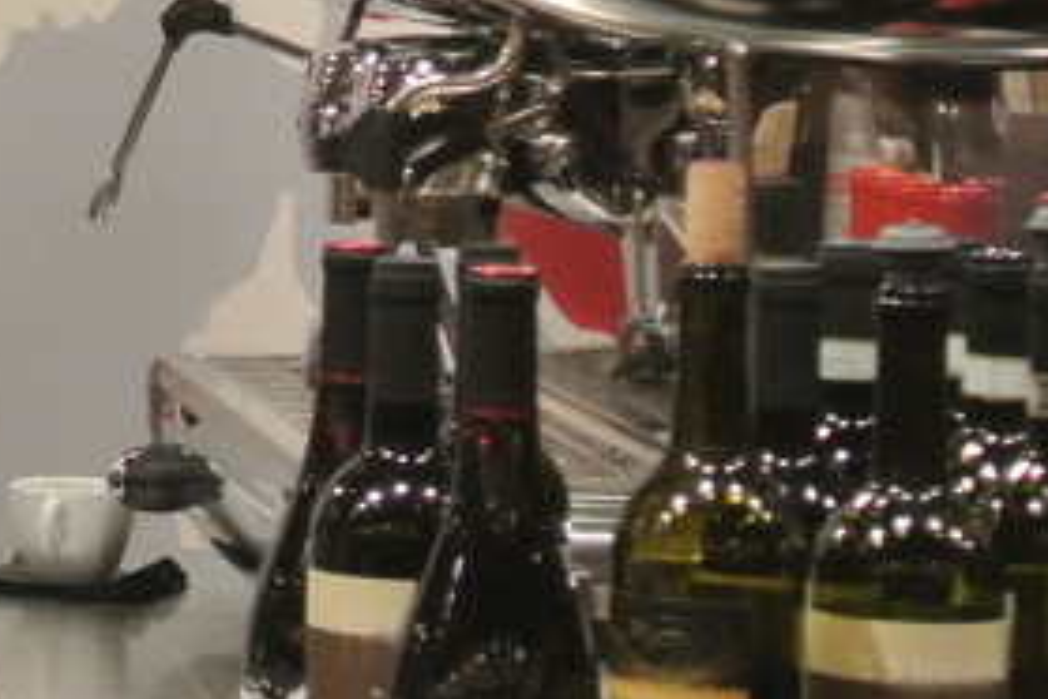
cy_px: -60
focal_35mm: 166
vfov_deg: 8.2
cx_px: -778
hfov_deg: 11.6
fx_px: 4832
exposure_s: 1/20
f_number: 4
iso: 800
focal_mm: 14
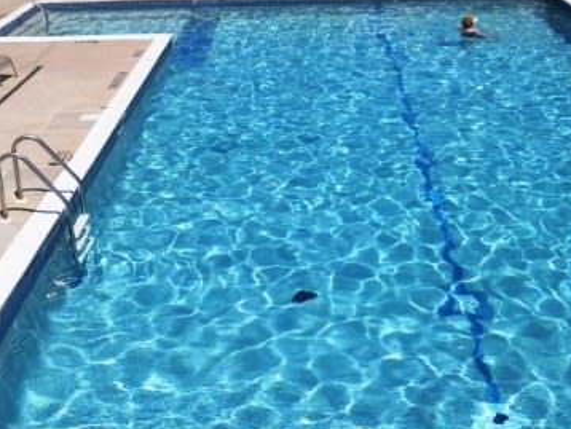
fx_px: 825
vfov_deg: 29.0
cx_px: 203
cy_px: 161
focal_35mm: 50
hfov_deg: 37.8
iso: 80
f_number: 5.4
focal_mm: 5
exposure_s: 1/640
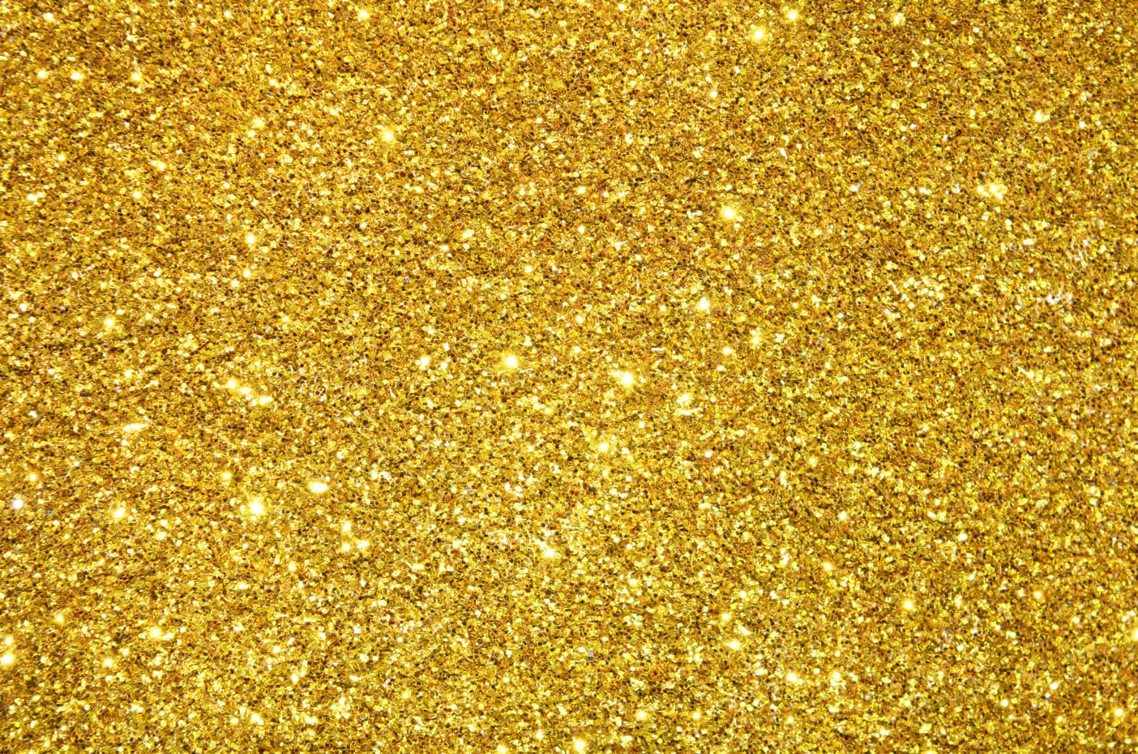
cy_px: 377
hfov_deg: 19.5
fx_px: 3312
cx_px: 569
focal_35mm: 105
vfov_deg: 13.0
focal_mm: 70
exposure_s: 1/250
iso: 200
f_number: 10
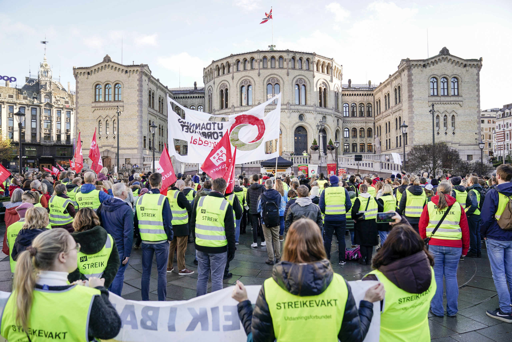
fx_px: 341
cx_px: 256
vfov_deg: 53.1
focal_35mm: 24
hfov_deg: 73.7
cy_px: 171
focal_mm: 24
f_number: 2.8
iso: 100
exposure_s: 1/250
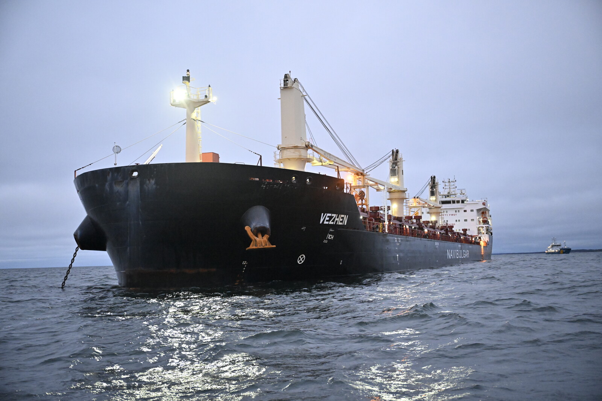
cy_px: 200
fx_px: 652
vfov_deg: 34.2
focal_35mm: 39
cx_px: 301
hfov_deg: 49.5
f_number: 2.8
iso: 9000
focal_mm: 39
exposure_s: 1/250
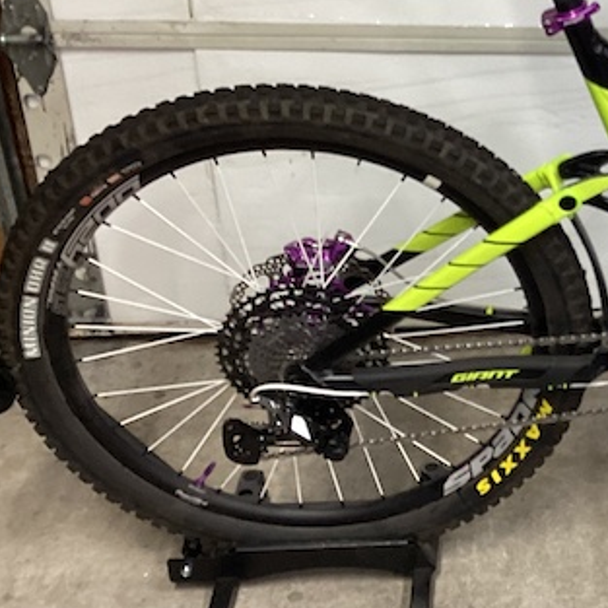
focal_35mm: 70
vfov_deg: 24.6
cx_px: 730
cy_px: 210
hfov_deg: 22.7
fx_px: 1391
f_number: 2.4
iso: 125
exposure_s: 1/60
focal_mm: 3.3
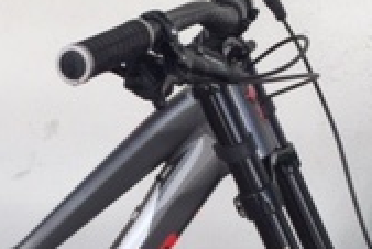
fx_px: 1179
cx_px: 64
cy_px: 368
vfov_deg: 11.6
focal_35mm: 114
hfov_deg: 17.7
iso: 32
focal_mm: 4.15
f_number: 2.2
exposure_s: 1/391
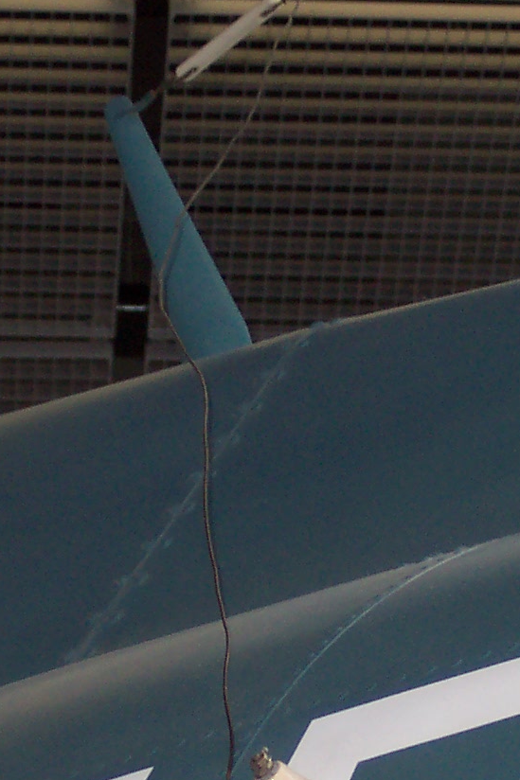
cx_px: 307
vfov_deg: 6.9
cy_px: 672
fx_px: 6481
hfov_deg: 4.6
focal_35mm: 299
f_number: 4.8
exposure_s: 1/90
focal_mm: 24
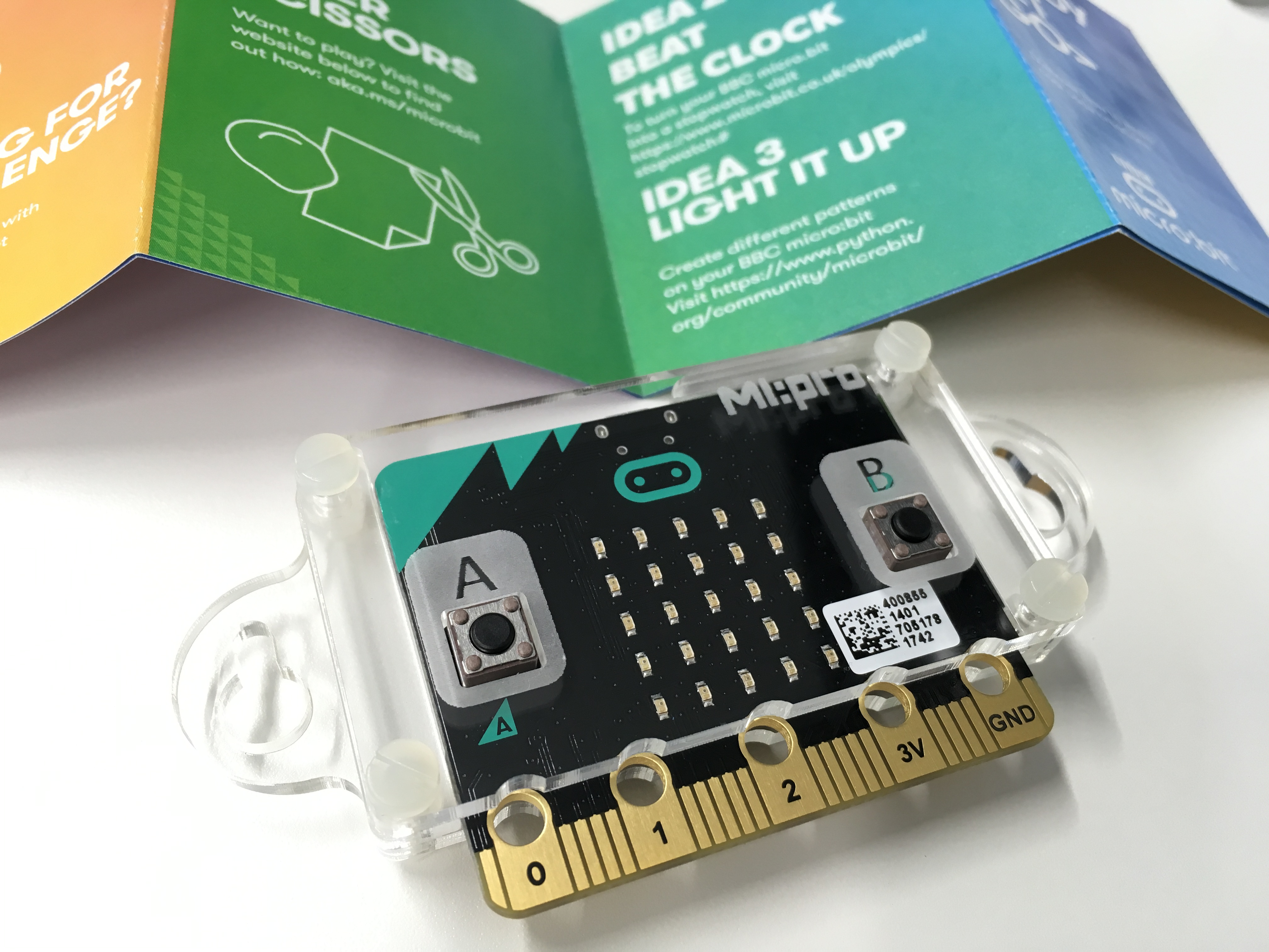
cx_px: 634
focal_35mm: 29
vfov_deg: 48.2
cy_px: 476
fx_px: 1063
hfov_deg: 61.7
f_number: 2.2
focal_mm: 4.15
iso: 50
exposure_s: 1/30
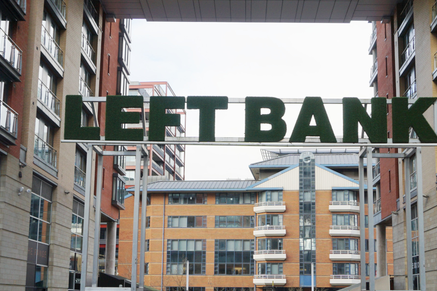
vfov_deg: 25.5
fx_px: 641
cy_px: 186
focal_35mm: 53
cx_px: 242
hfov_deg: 37.6
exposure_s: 1/100
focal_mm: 21
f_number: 7.1
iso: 100
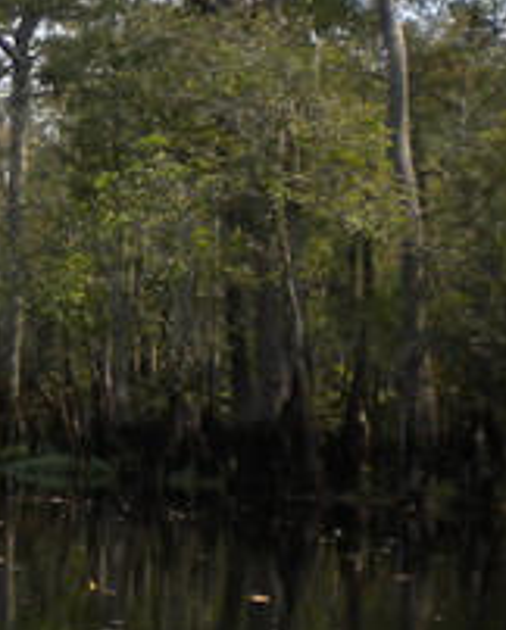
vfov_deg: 14.7
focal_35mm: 131
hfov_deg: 11.0
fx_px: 2449
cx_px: -423
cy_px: 254
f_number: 4.6
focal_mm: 6.3
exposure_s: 1/346
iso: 80
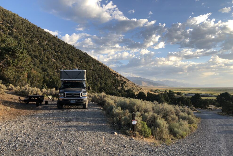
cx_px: 113
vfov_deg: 43.5
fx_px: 194
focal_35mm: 30
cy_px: 90
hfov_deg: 61.9
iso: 20
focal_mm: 3.99
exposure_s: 1/640
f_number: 1.8
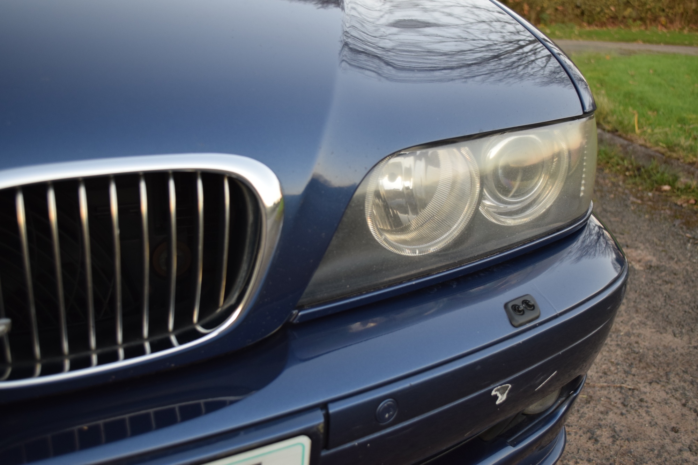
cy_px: 232
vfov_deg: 34.2
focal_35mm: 39
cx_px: 349
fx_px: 756
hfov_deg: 49.6
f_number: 4.2
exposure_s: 1/60
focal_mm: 26
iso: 640
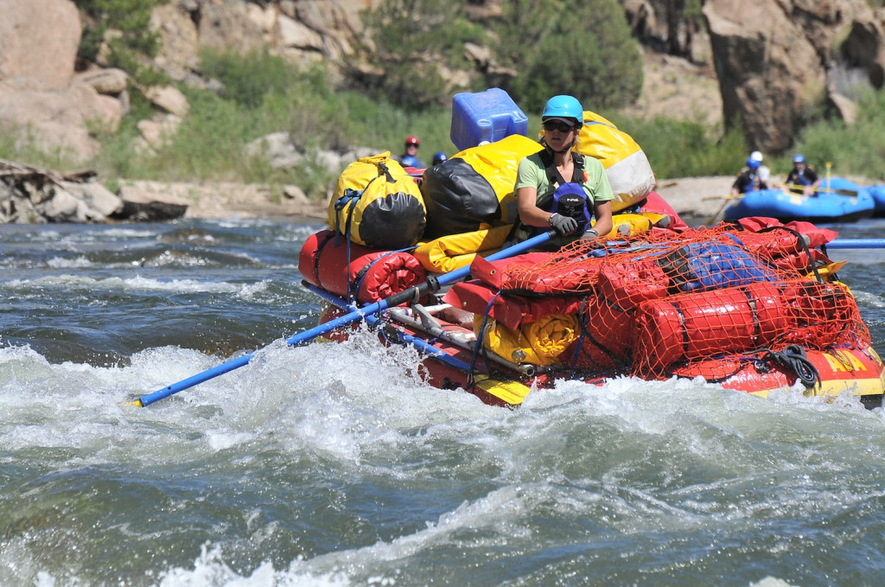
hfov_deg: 5.1
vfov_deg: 3.4
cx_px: 442
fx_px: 9939
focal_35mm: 405
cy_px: 294
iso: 400
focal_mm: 270
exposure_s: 1/1000
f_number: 8
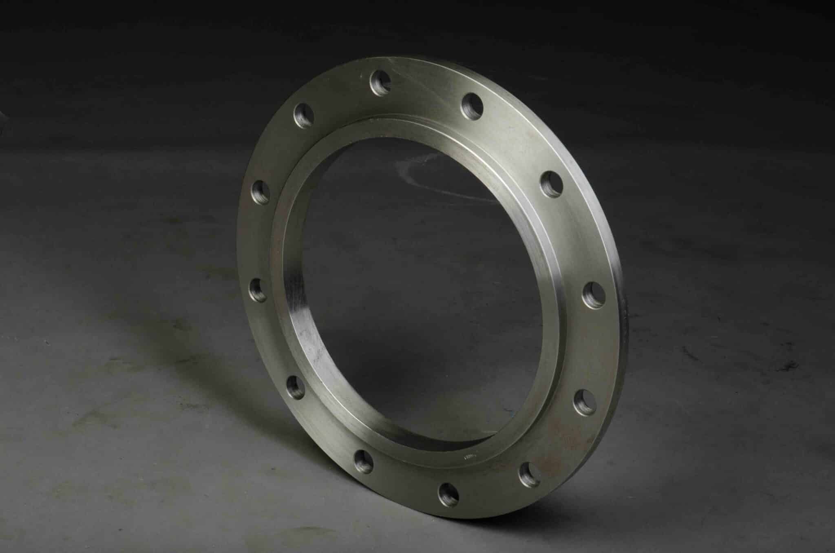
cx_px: 418
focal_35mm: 90
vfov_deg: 15.1
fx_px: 2083
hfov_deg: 22.7
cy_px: 276
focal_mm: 60
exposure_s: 1/250
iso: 200
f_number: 18
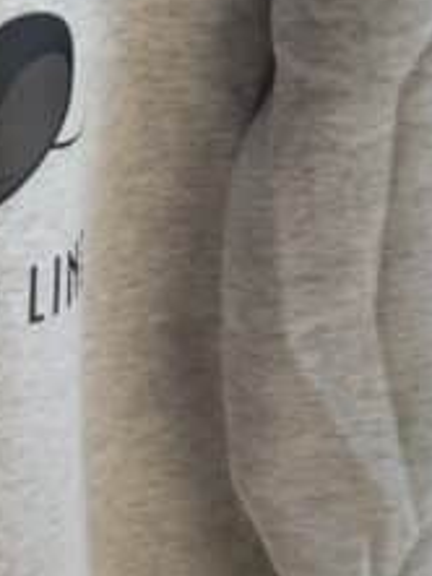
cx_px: -268
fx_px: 1845
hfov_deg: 12.5
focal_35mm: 111
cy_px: -83
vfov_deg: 17.1
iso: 160
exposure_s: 1/1192
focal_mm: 6.76
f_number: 1.78
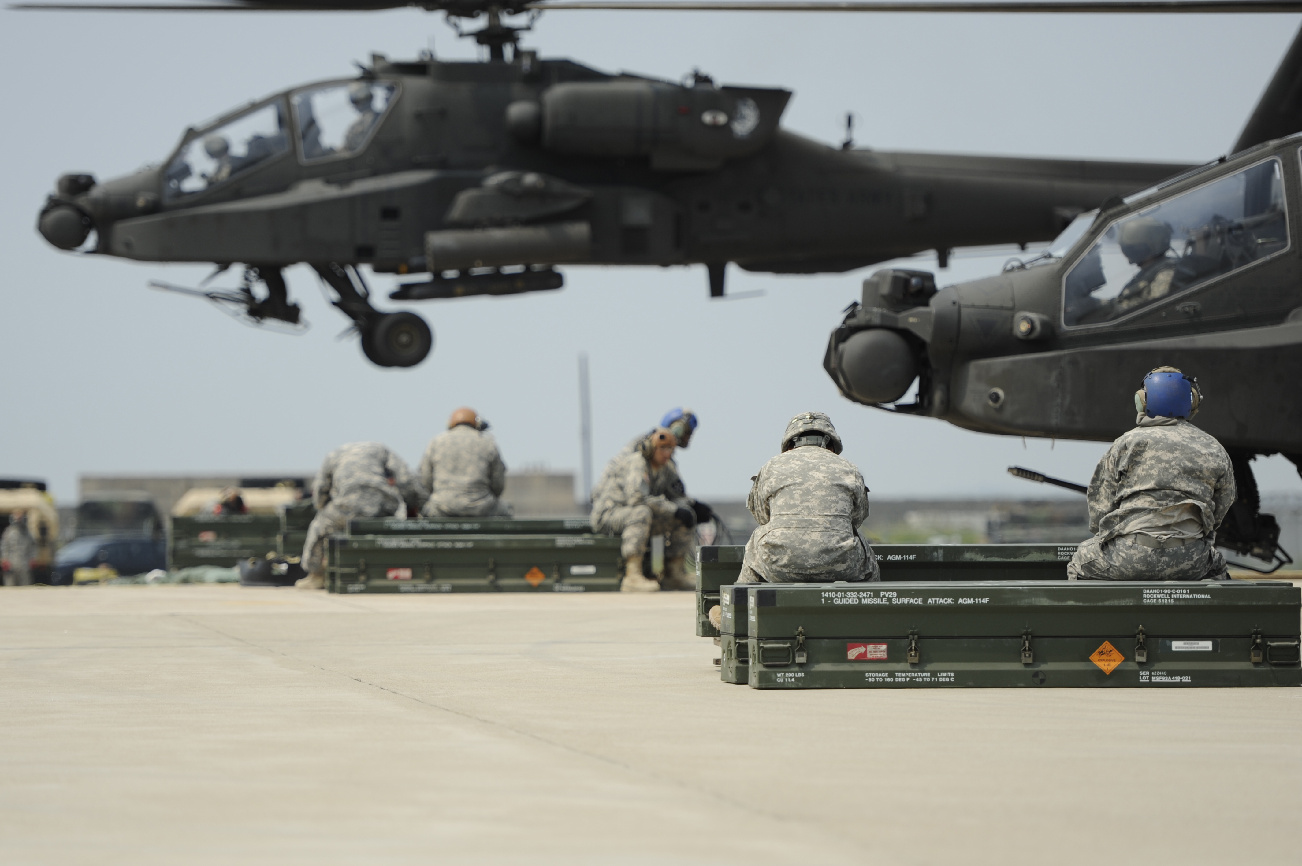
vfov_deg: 7.8
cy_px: 433
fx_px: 6325
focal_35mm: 175
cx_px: 651
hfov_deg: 11.8
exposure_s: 1/3200
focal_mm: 175
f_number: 2.8
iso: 160
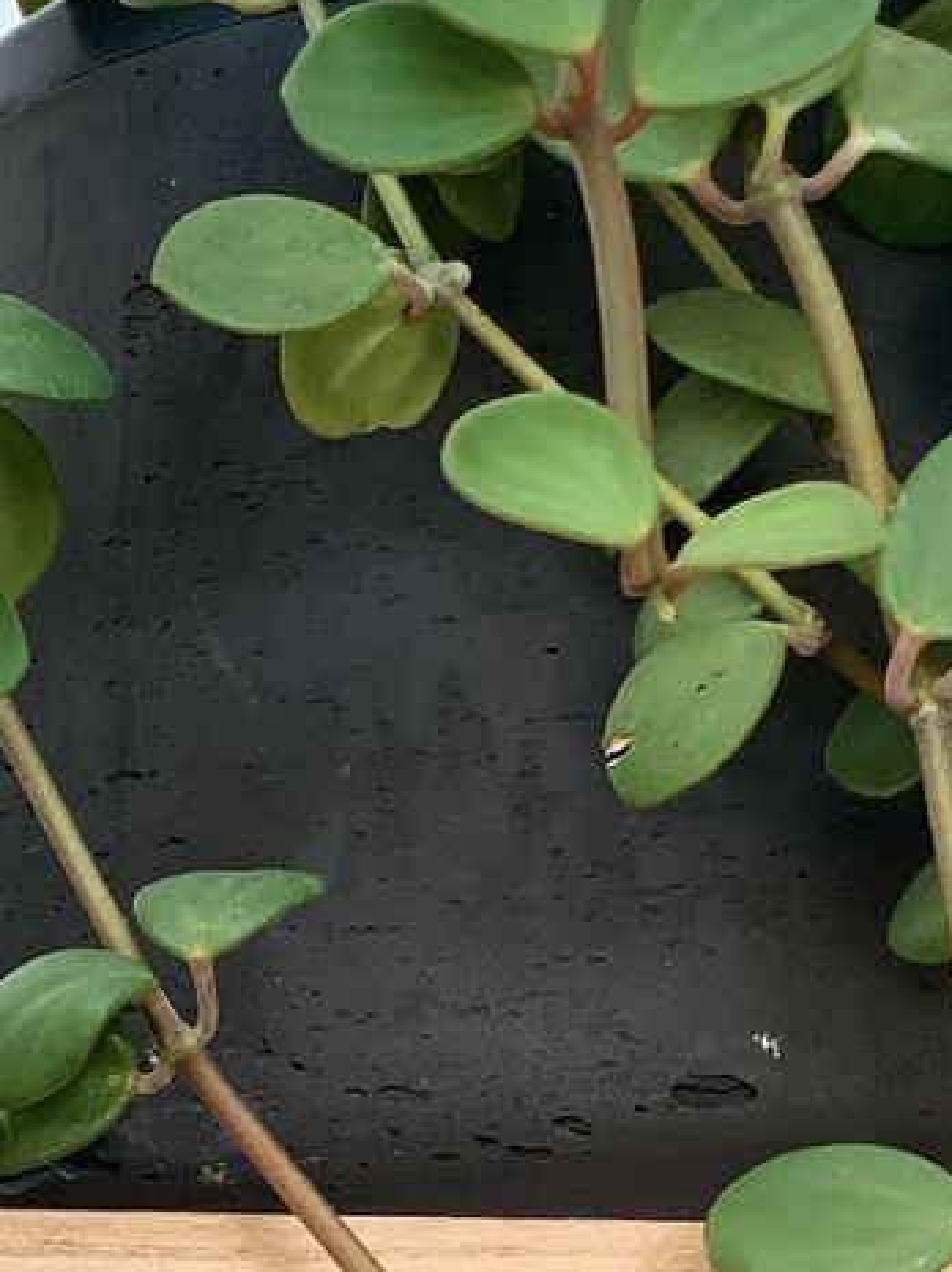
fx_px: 7013
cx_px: -525
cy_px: 2119
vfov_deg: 9.9
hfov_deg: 7.6
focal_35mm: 191
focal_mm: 6
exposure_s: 1/122
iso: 20
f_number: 2.4
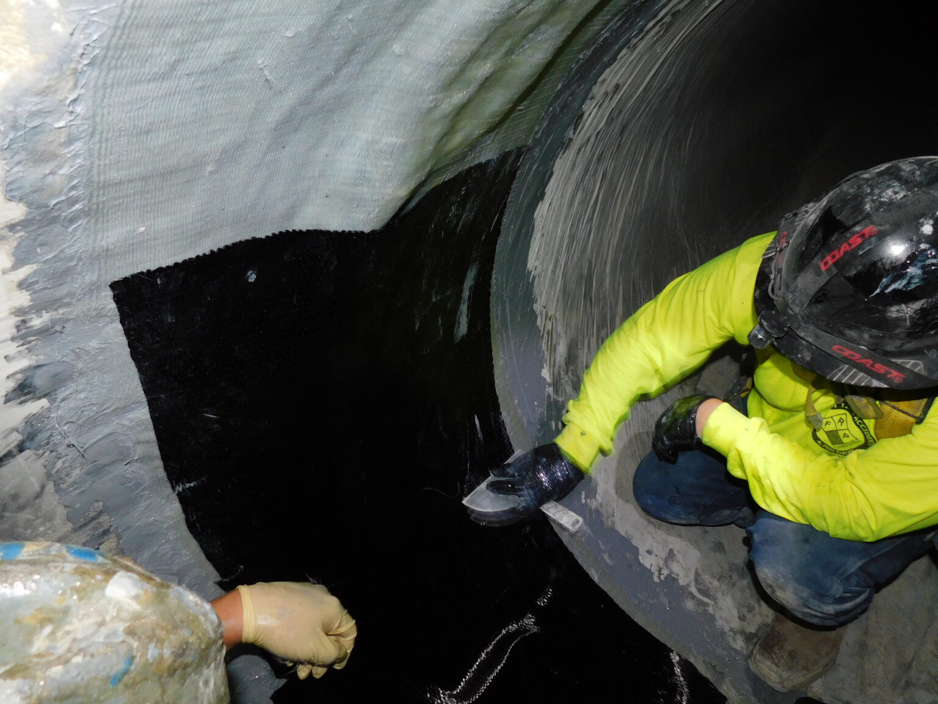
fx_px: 623
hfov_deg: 73.9
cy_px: 352
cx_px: 469
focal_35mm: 23
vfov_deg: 58.9
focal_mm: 4
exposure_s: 1/30
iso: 200
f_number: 3
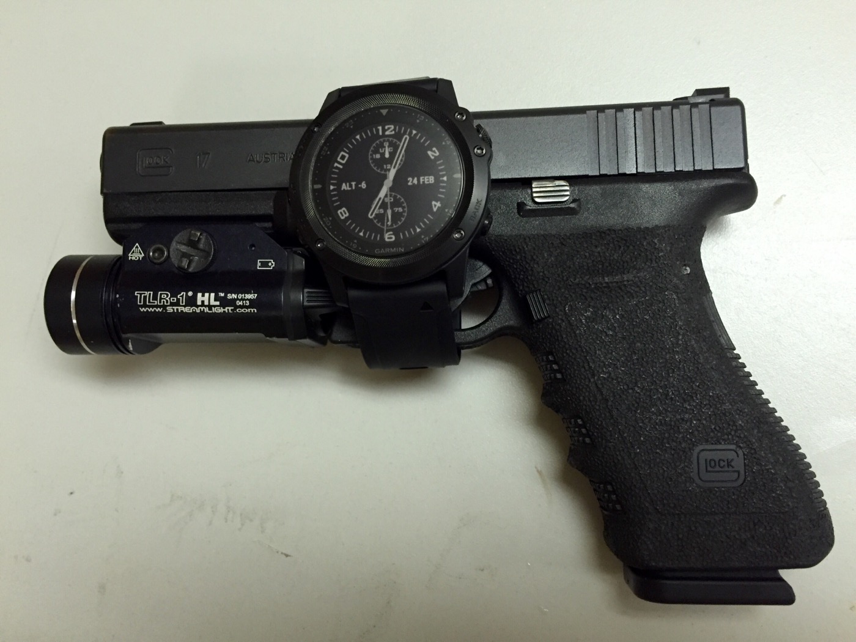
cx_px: 428
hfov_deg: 61.7
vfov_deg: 48.2
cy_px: 321
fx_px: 717
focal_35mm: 29
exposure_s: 1/30
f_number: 2.2
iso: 160
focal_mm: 4.15
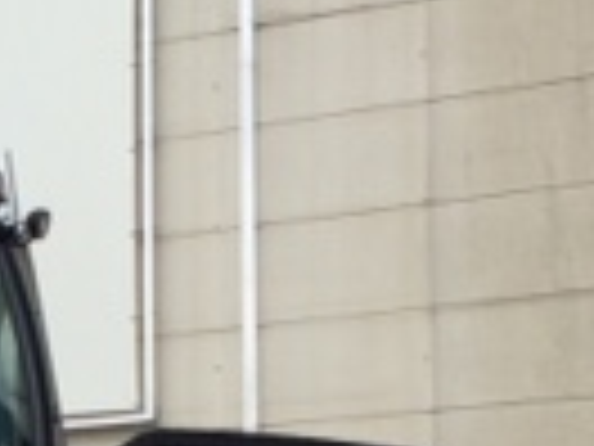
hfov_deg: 13.6
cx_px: -117
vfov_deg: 10.2
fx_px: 2420
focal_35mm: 141
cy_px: 685
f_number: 2.2
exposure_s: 1/1786
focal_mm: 4.15
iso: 32
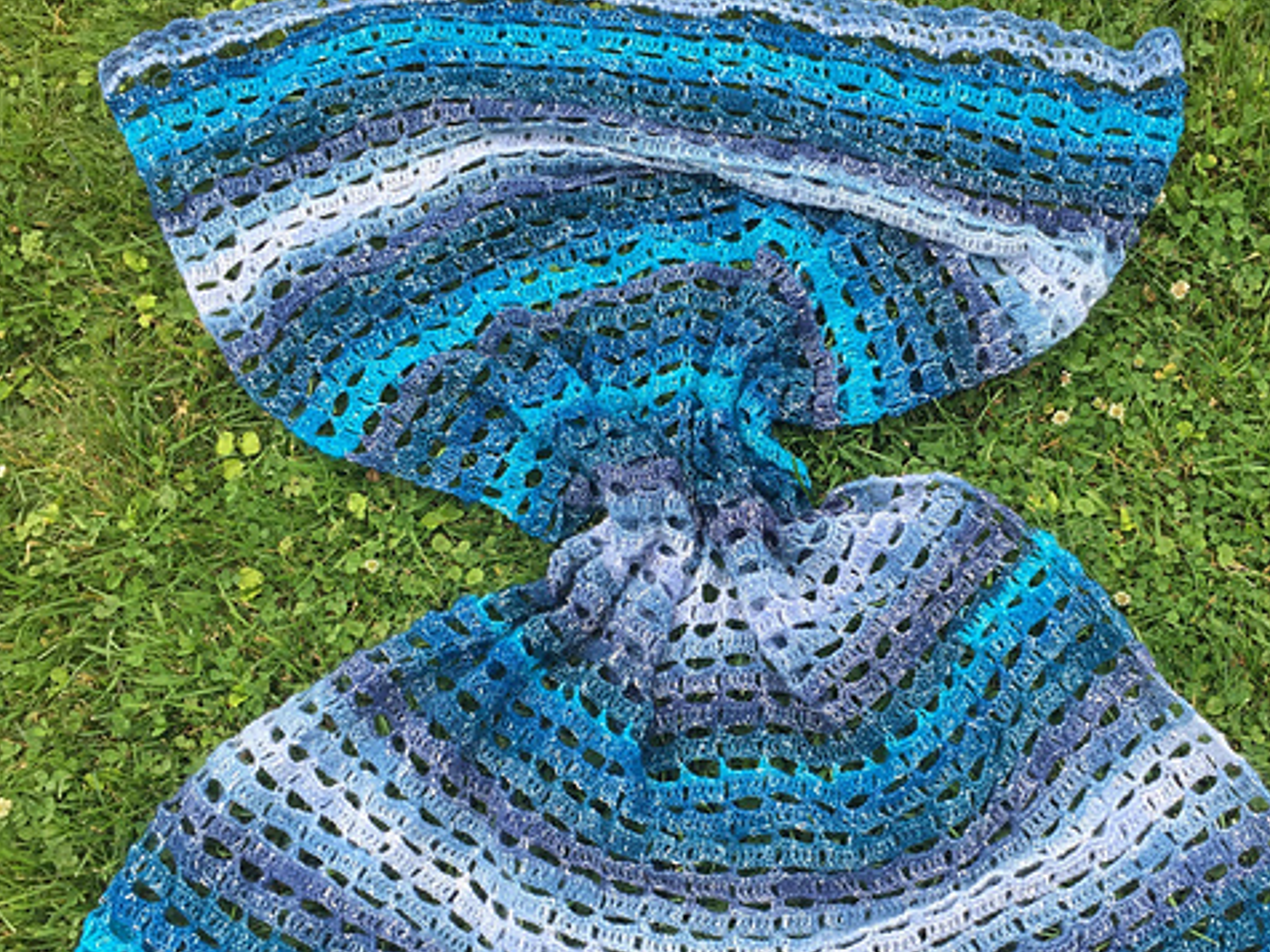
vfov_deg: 36.6
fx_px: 1431
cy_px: 597
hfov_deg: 47.6
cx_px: 763
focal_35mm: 39
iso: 32
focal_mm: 4.15
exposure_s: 1/670
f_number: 2.2
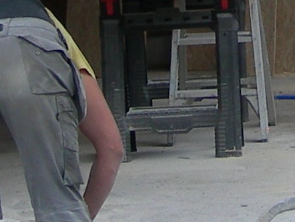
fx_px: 2251
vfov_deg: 5.5
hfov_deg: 7.5
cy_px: -293
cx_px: 275
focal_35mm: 264
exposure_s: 1/89
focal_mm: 7.8
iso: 50
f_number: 2.8
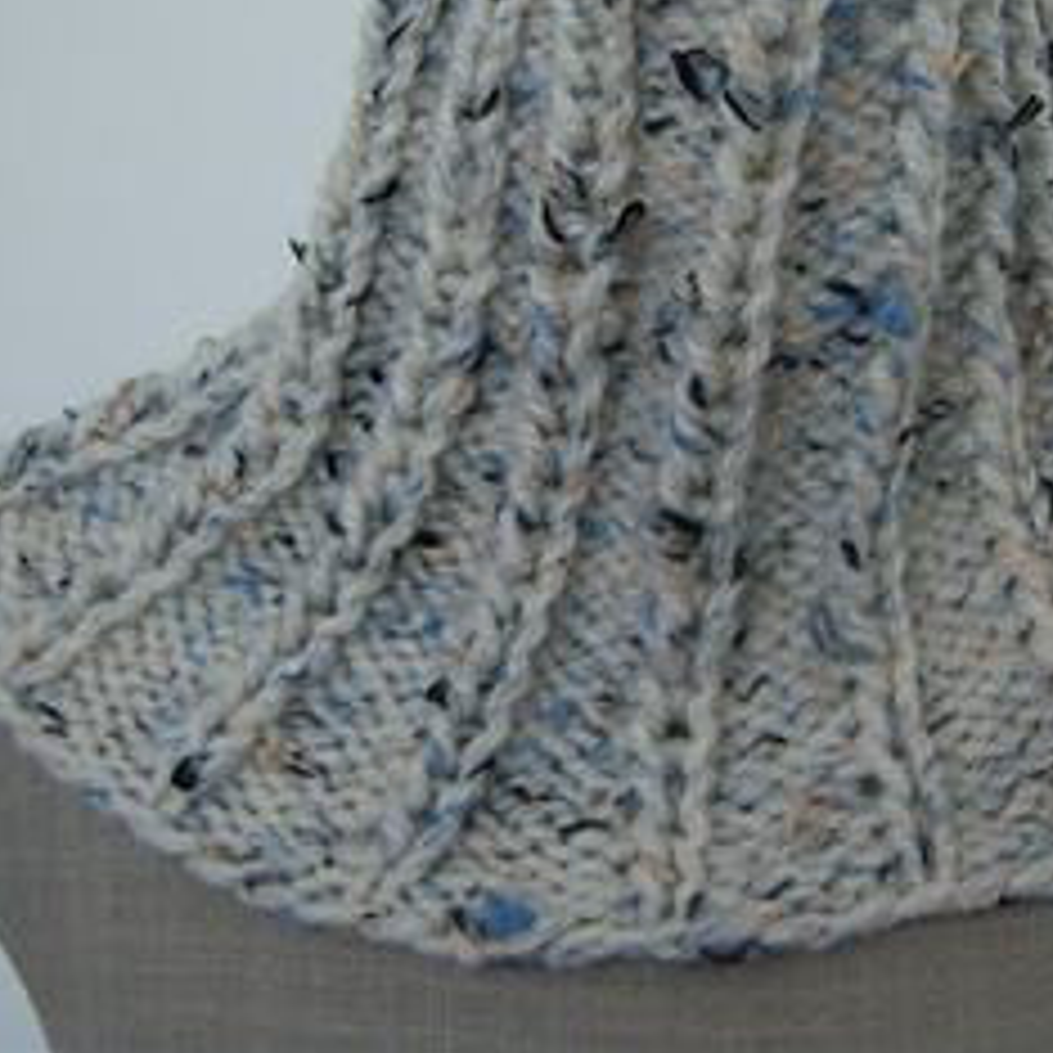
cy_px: 214
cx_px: 756
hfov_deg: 25.1
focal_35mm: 68
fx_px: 2340
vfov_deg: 24.9
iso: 125
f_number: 2.8
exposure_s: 1/60
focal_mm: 7.5
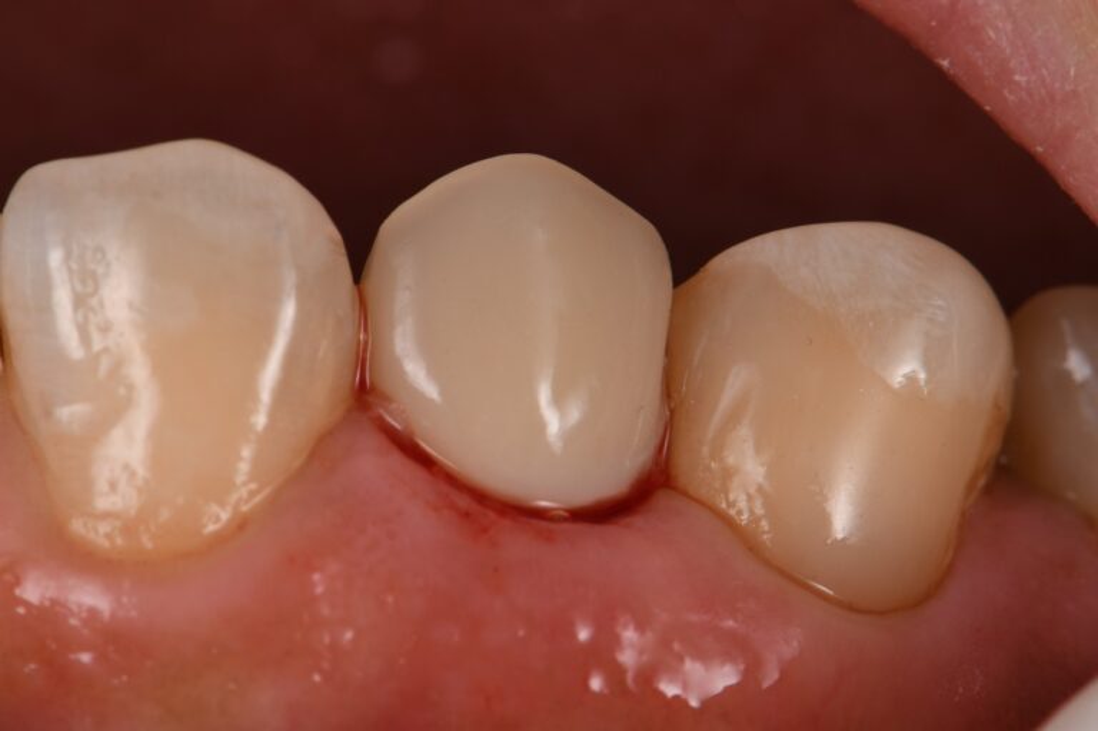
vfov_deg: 8.7
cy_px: 366
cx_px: 549
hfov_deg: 13.1
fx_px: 4785
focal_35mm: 157
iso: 200
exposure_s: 1/160
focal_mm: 105
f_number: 32
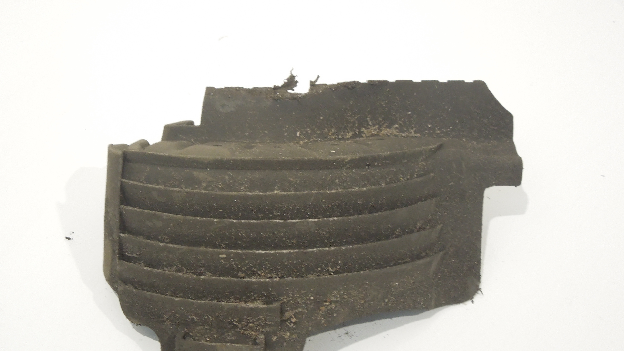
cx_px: 310
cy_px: 208
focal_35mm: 53
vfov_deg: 22.6
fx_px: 877
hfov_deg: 39.2
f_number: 4
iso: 400
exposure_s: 1/30
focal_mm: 8.7
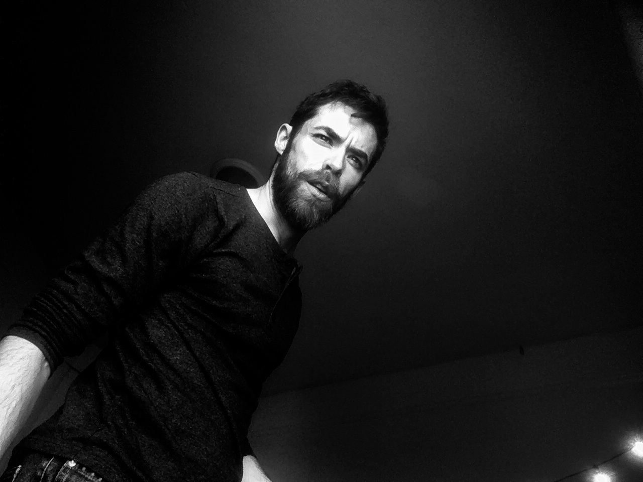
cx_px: 322
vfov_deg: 45.4
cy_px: 241
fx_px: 576
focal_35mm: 31
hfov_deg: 58.4
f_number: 2.4
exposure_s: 1/30
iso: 50
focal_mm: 2.15
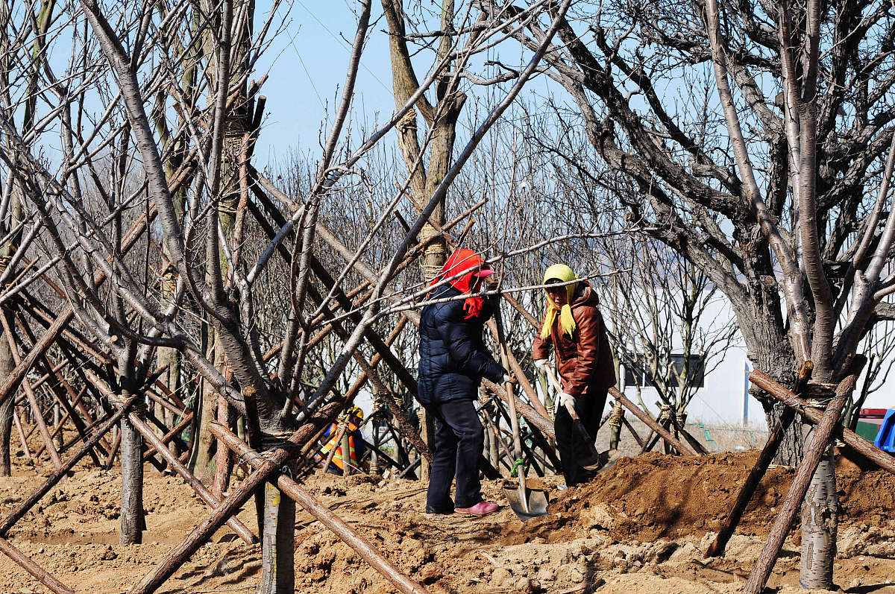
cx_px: 448
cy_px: 297
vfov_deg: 13.0
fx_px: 2607
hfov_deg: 19.5
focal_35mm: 105
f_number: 9
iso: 200
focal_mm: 70
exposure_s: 1/320
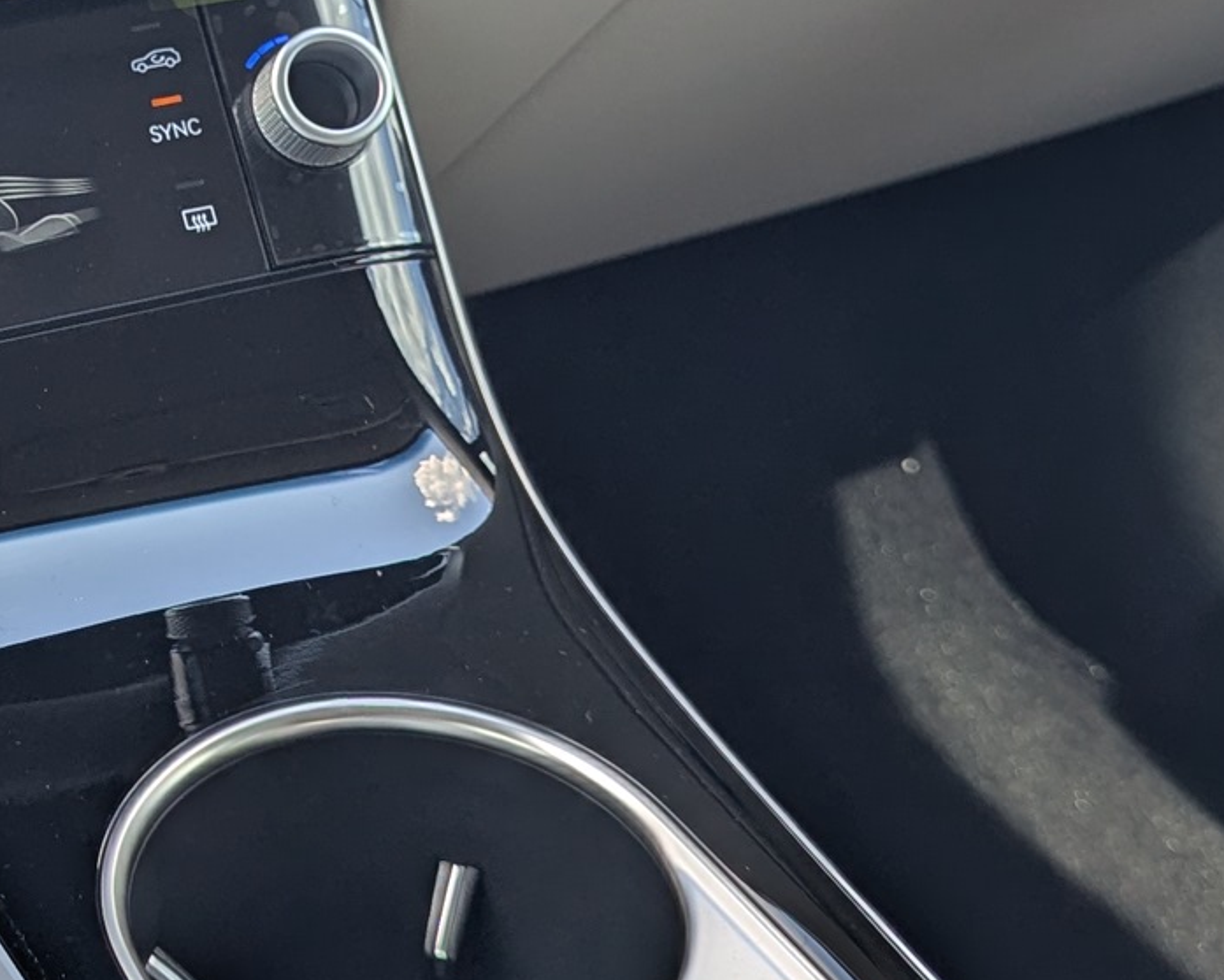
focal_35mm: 86
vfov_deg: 17.8
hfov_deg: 21.5
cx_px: 39
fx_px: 3116
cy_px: 244
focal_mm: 6.81
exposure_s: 1/211
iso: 40
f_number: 1.85
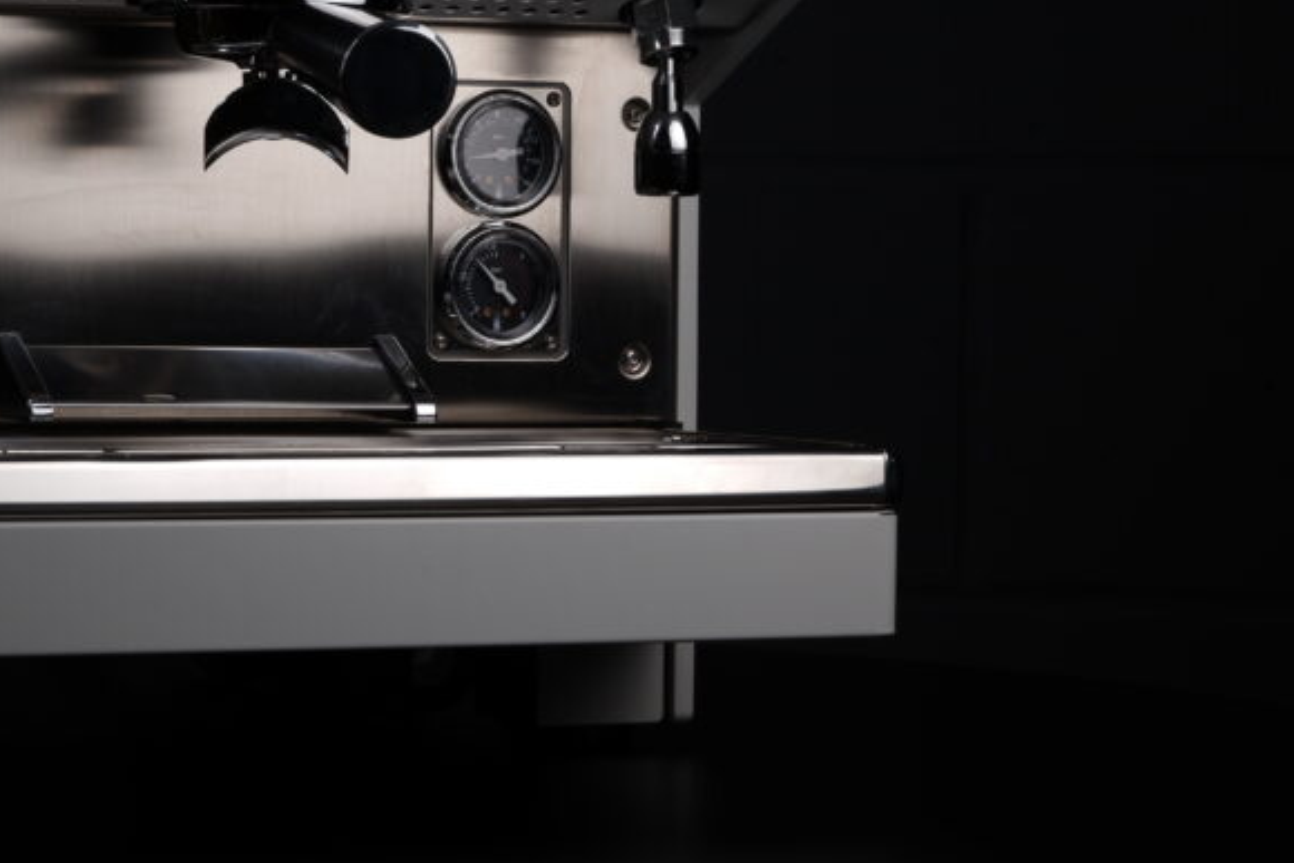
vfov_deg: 11.4
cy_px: 135
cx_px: 172
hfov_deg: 16.9
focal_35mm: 120
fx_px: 4314
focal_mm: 45
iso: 100
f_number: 14
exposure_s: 1/8
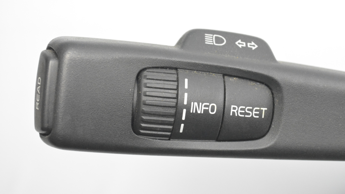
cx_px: 174
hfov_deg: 24.3
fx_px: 801
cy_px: 81
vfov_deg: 13.8
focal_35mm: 88
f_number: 8
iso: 6400
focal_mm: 55
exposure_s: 1/250
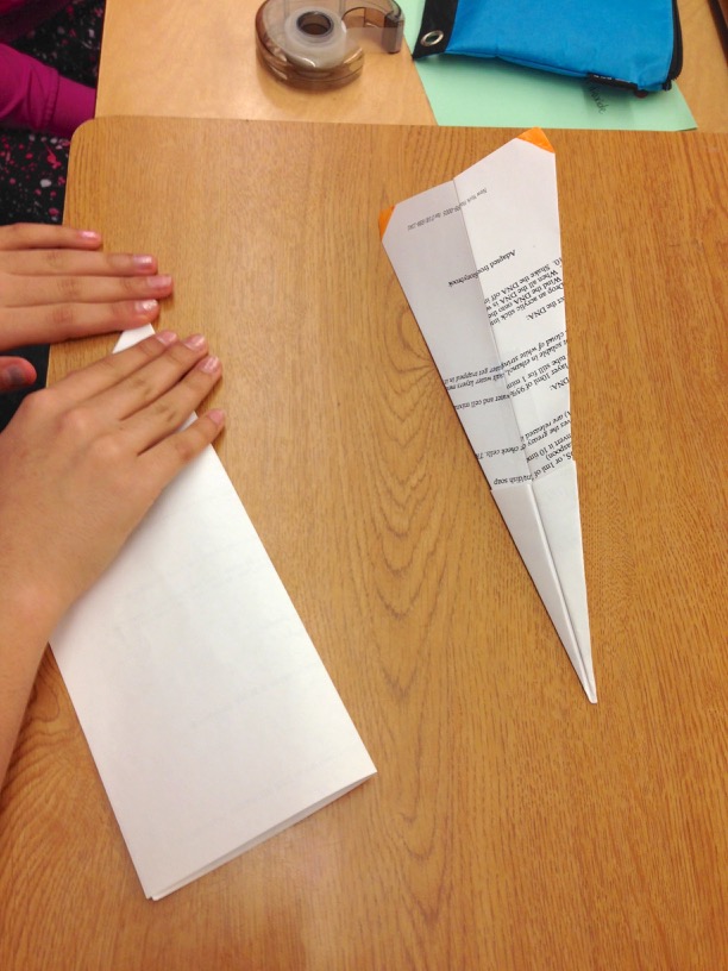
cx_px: 364
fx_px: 925
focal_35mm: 33
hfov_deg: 42.9
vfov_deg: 55.4
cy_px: 486
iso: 50
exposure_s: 1/20
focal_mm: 4.12
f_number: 2.4
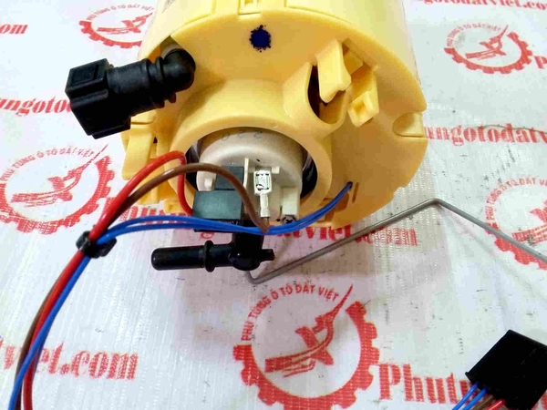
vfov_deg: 45.4
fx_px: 490
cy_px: 205
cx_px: 274
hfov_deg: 58.4
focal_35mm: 31
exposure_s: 1/17
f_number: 2.2
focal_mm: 3.3
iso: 500
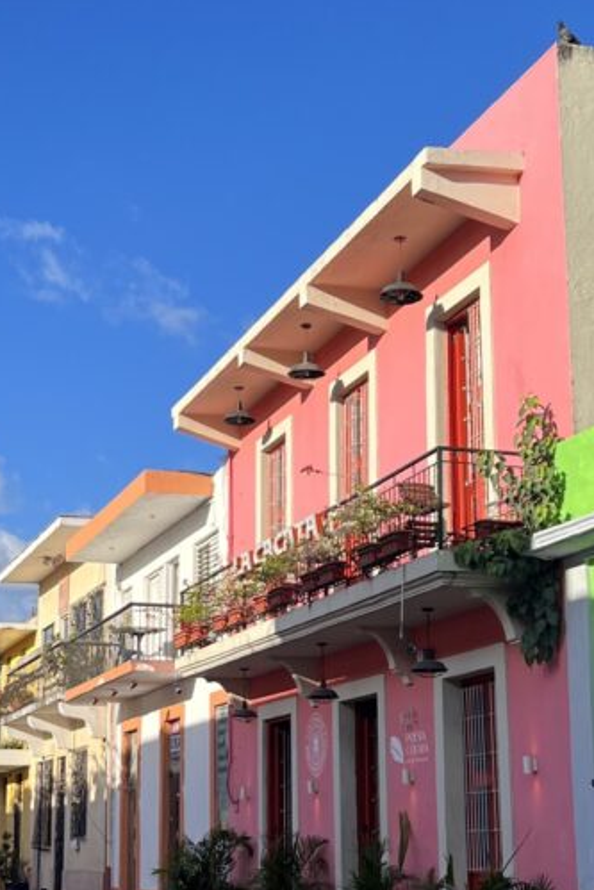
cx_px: 184
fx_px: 1608
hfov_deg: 20.8
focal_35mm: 65
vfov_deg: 30.8
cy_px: 578
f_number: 1.5
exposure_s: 1/2841
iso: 50
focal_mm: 5.7
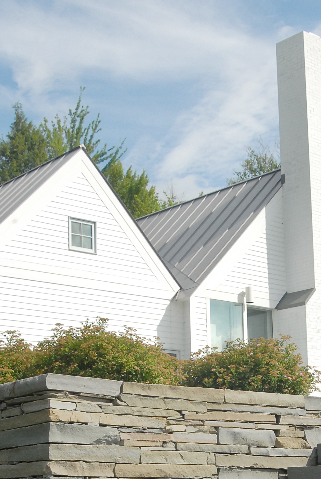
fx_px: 907
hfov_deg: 20.0
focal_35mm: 68
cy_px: 423
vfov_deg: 28.6
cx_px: 212
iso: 400
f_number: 6.3
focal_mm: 24
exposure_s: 1/1600
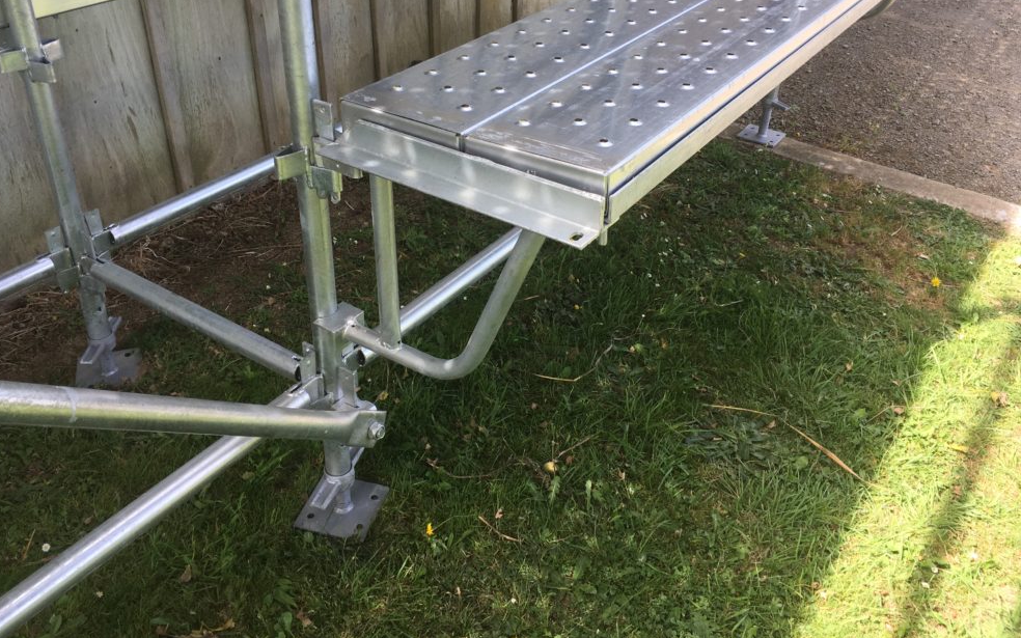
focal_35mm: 32
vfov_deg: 39.2
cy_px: 243
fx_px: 890
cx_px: 491
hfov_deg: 59.6
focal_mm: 4.15
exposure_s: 1/306
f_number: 2.2
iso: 25
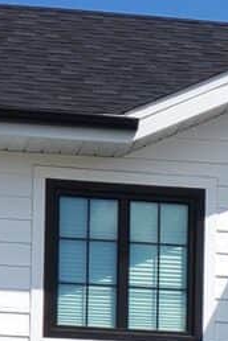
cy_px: 506
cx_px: 496
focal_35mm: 215
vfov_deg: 9.3
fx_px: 2042
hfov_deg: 6.2
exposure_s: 1/919
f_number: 2.4
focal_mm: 6
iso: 32
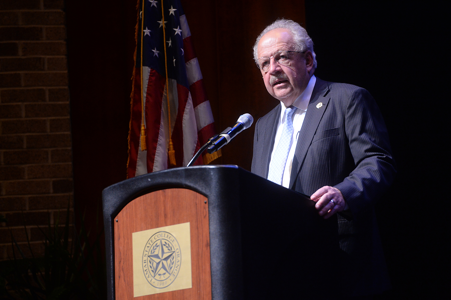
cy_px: 150
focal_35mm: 200
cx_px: 226
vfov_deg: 6.9
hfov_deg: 10.3
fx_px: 2504
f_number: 4.5
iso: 3200
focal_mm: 200
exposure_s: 1/125
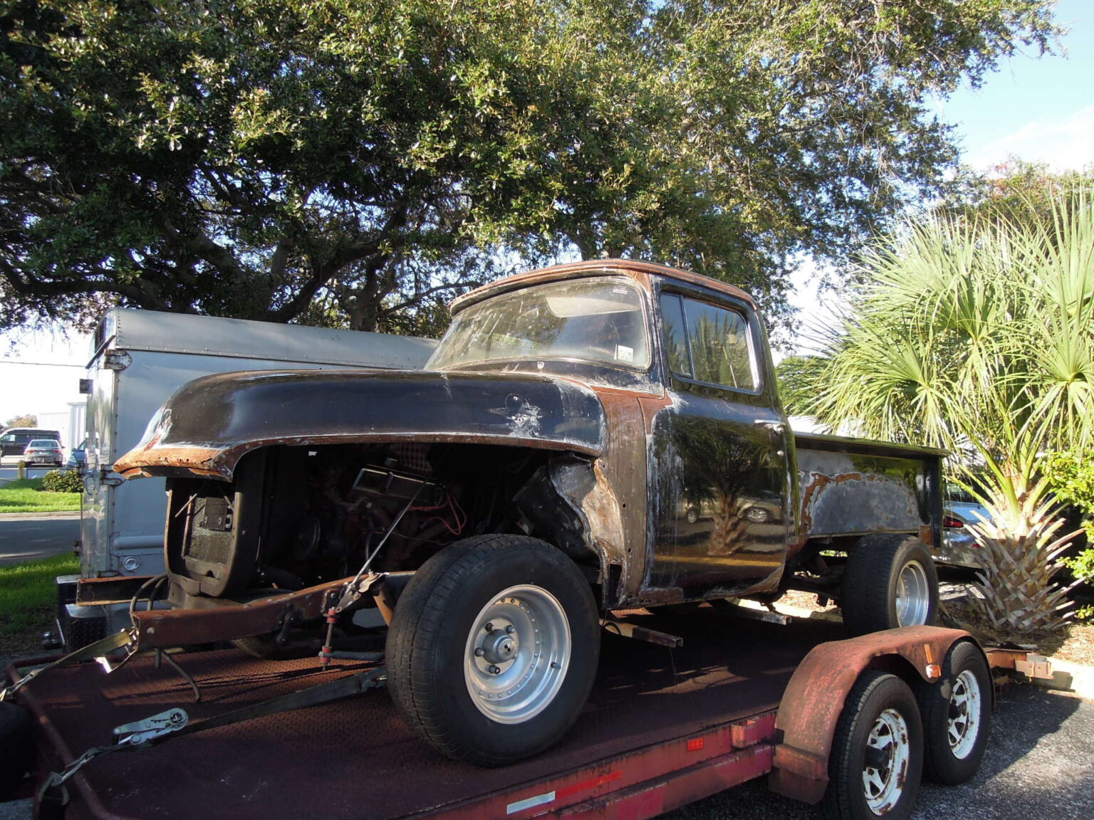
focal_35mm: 24
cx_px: 547
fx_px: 758
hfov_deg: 71.6
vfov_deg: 56.8
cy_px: 410
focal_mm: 4.3
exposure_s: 1/500
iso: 160
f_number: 2.8
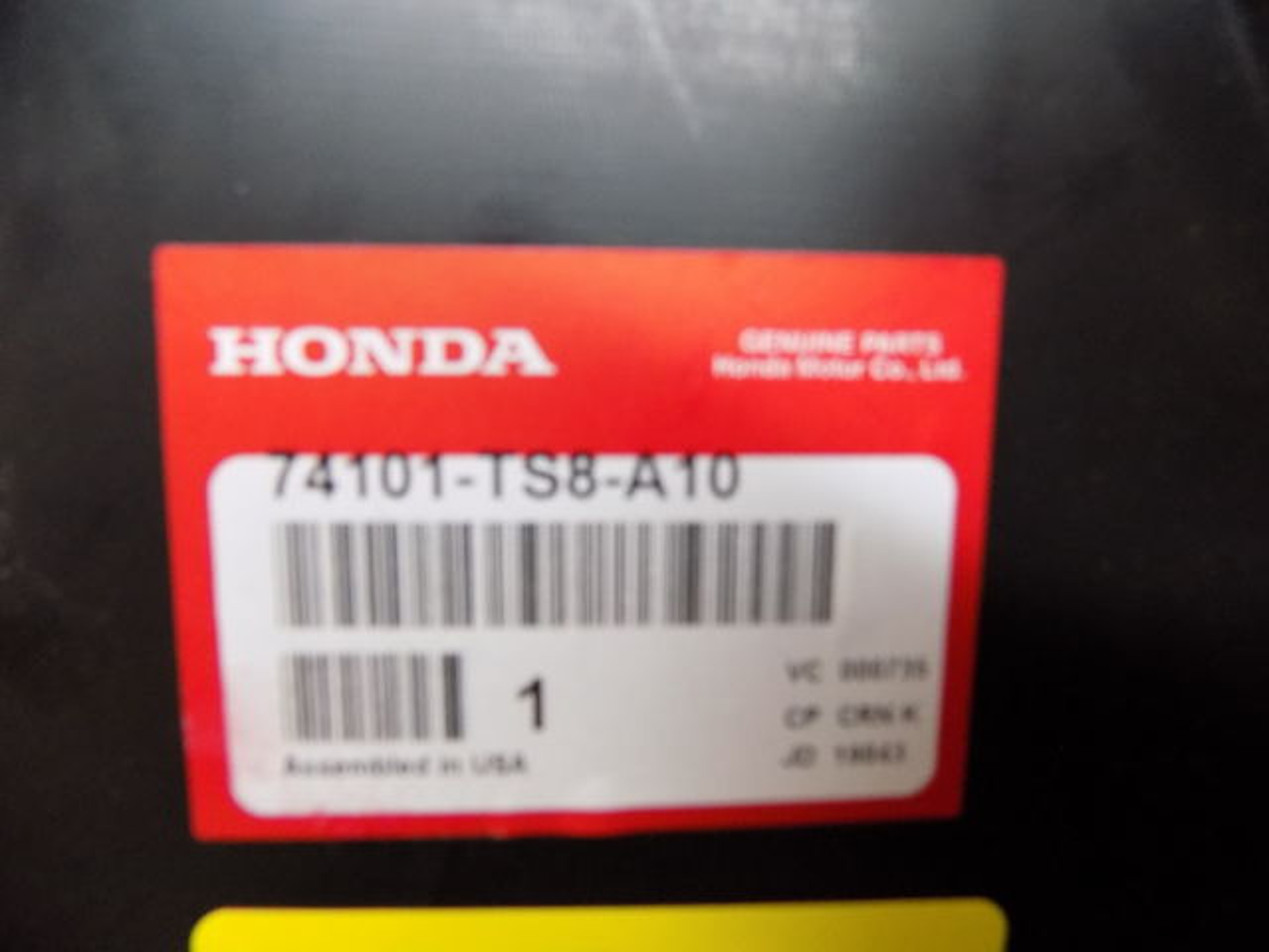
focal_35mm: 23
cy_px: 476
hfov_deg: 73.9
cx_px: 634
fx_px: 843
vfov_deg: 58.9
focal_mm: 4
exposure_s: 1/25
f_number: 3.1
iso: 400
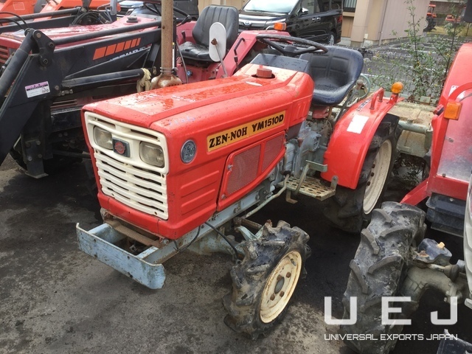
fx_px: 423
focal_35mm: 31
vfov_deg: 45.4
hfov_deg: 58.4
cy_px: 177
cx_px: 236
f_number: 2.4
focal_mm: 3.3
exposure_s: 1/120
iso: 32
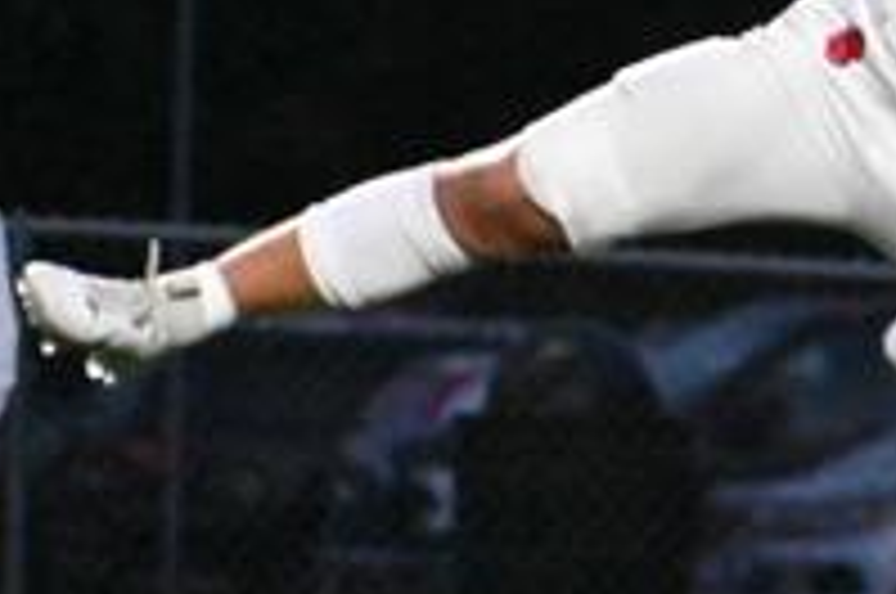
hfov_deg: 1.9
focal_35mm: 1086
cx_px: 1058
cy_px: 236
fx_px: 26986
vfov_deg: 1.3
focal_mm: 240
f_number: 6
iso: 25600
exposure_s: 1/1600
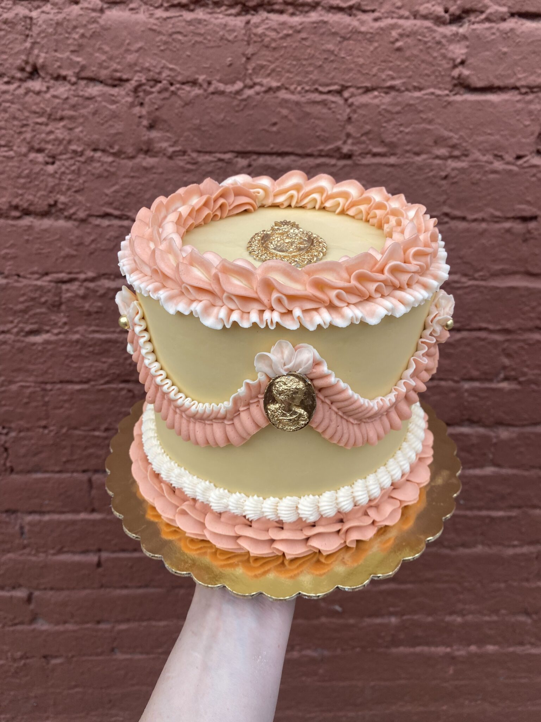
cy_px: 361
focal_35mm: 26
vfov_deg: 67.3
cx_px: 270
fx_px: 542
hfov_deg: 53.1
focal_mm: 4.25
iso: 32
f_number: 1.8
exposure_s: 1/442
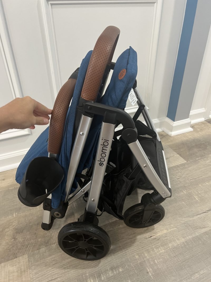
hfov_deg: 53.1
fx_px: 211
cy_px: 141
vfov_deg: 67.3
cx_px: 106
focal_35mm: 26
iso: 200
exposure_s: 1/60
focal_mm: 5.7
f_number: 1.5
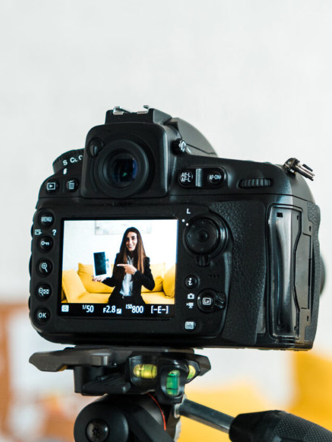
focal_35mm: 105
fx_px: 1342
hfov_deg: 13.8
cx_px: 364
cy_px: 298
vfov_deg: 18.7
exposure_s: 1/125
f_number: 3.2
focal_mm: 50
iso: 200
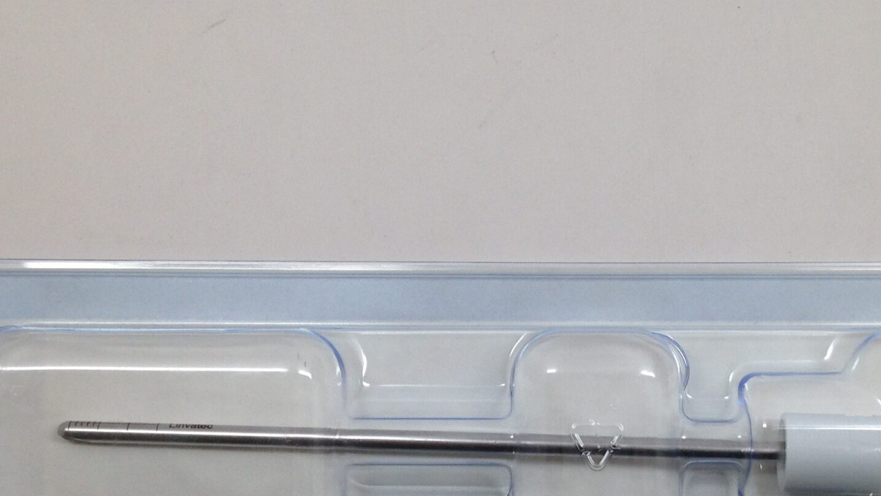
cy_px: 394
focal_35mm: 64
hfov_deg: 32.6
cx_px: 569
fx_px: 1495
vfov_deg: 18.7
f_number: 2.4
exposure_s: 1/60
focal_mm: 4.12
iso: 50
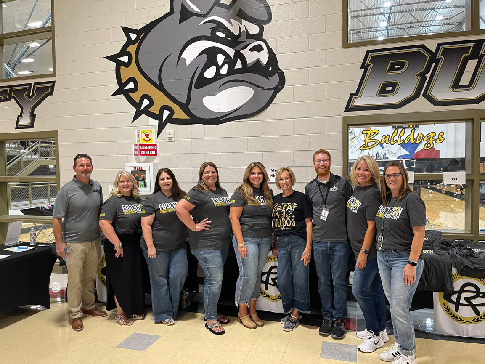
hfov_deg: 67.3
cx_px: 242
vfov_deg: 53.1
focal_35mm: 26
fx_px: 364
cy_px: 182
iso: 125
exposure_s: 1/60
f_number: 1.6
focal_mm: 5.1
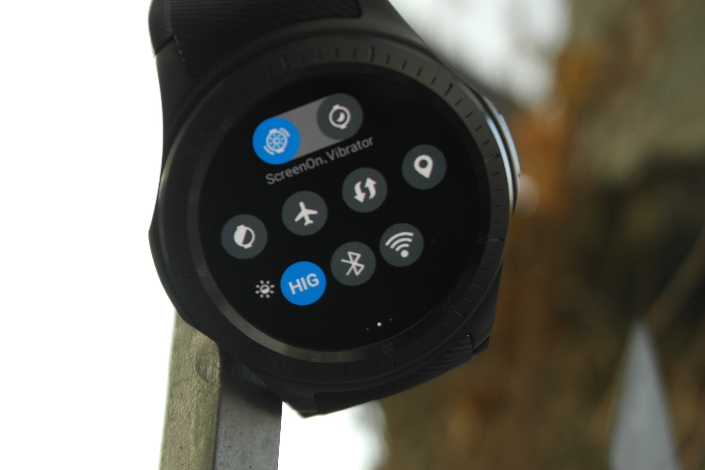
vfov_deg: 17.7
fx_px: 1508
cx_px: 352
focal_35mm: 77
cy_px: 235
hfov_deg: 26.3
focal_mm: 50
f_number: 5.6
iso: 400
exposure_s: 1/100
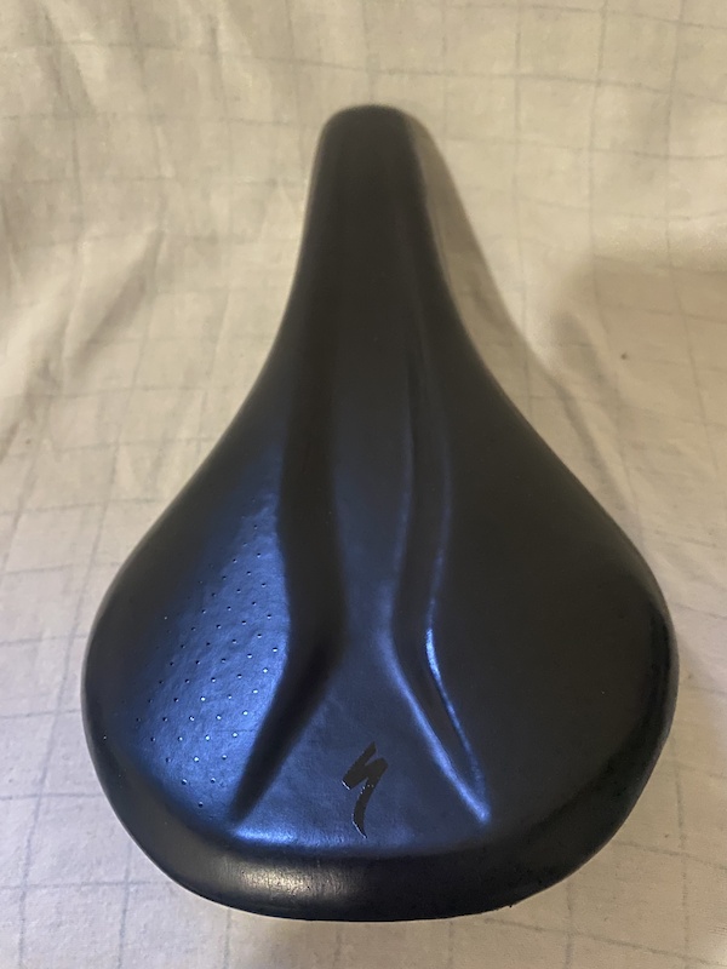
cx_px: 364
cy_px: 484
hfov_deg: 53.1
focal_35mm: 26
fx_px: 728
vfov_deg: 67.3
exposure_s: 1/15
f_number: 1.8
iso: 1250
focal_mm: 4.25
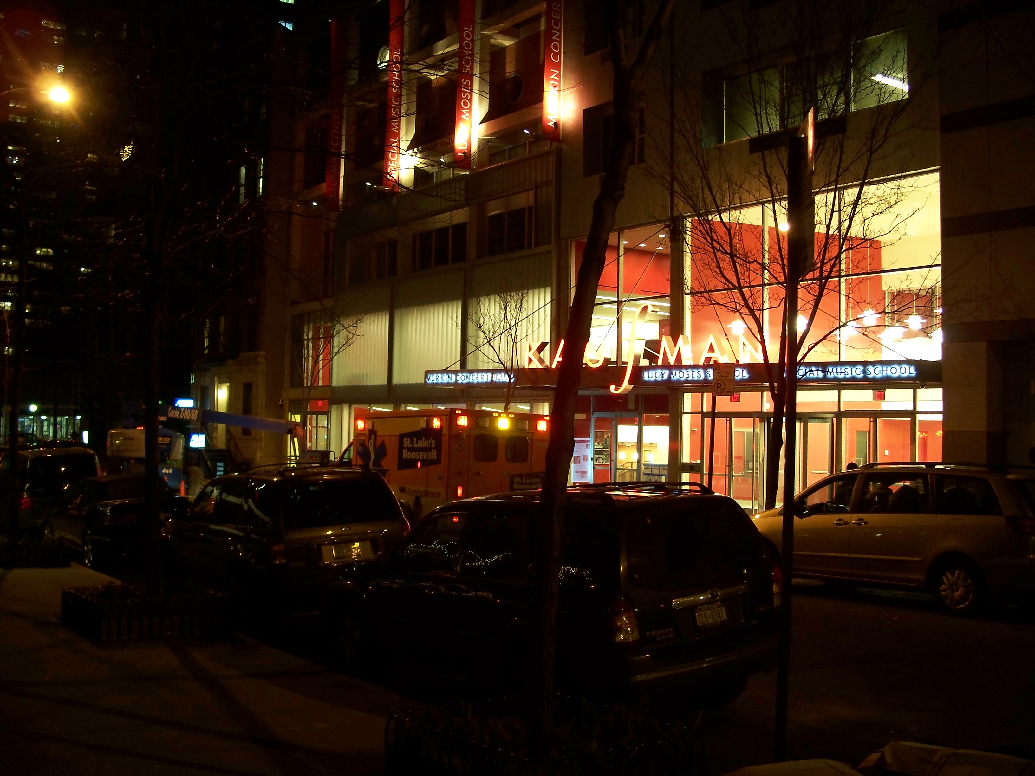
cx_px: 518
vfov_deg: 38.7
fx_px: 1106
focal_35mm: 37
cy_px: 388
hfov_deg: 50.1
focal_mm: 7.8
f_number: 2.8
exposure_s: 1/8
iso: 200
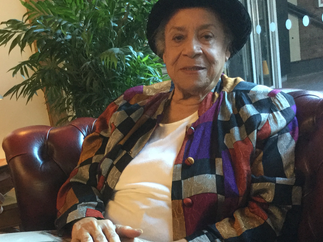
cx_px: 136
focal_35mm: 54
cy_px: 187
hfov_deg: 35.5
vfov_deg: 26.6
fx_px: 504
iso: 200
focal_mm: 3.3
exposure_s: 1/20
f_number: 2.4
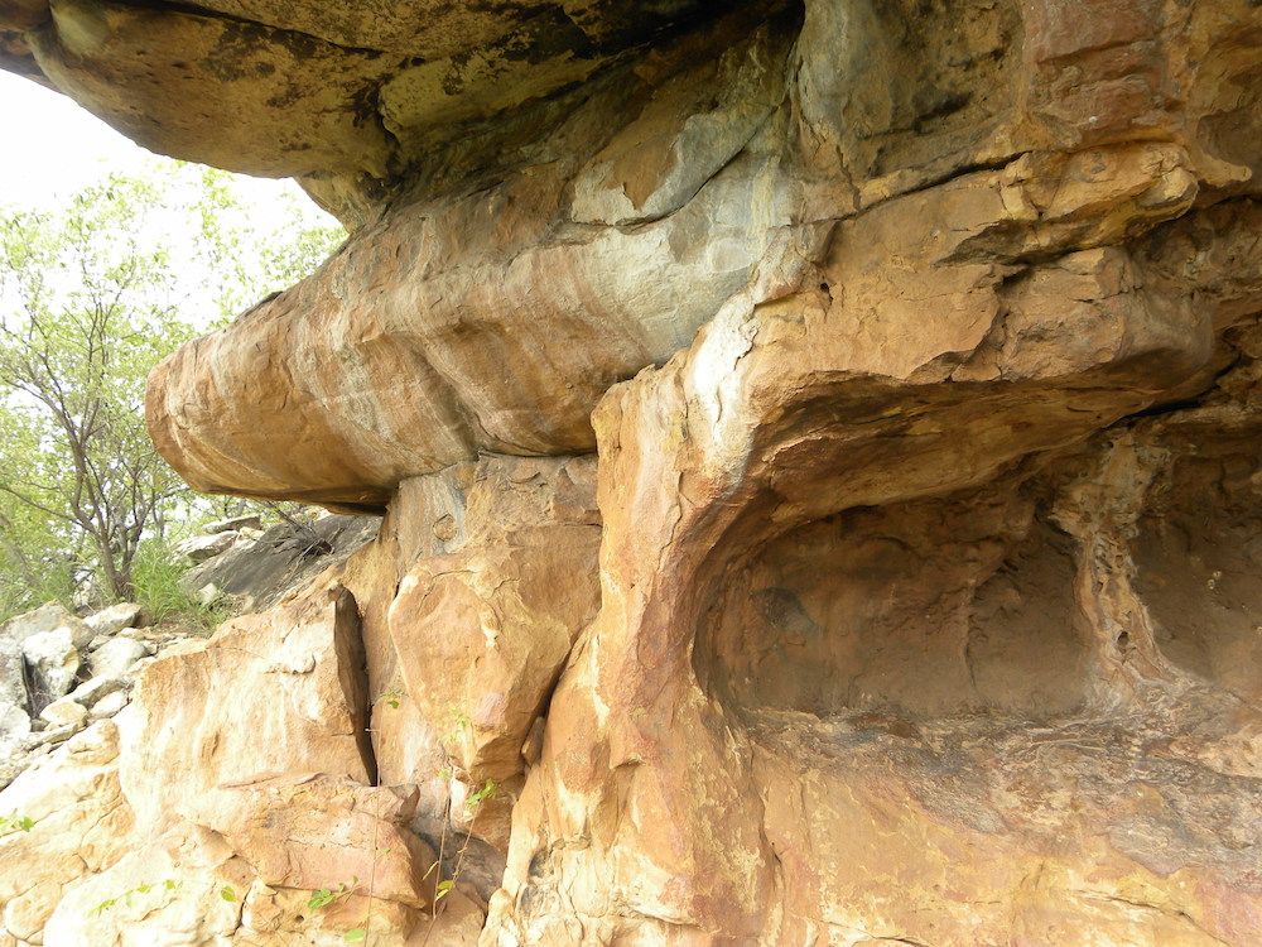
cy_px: 474
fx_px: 1203
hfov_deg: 55.4
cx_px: 631
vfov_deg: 42.9
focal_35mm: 33
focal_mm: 5.9
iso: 64
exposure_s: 1/78.7
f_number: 3.2
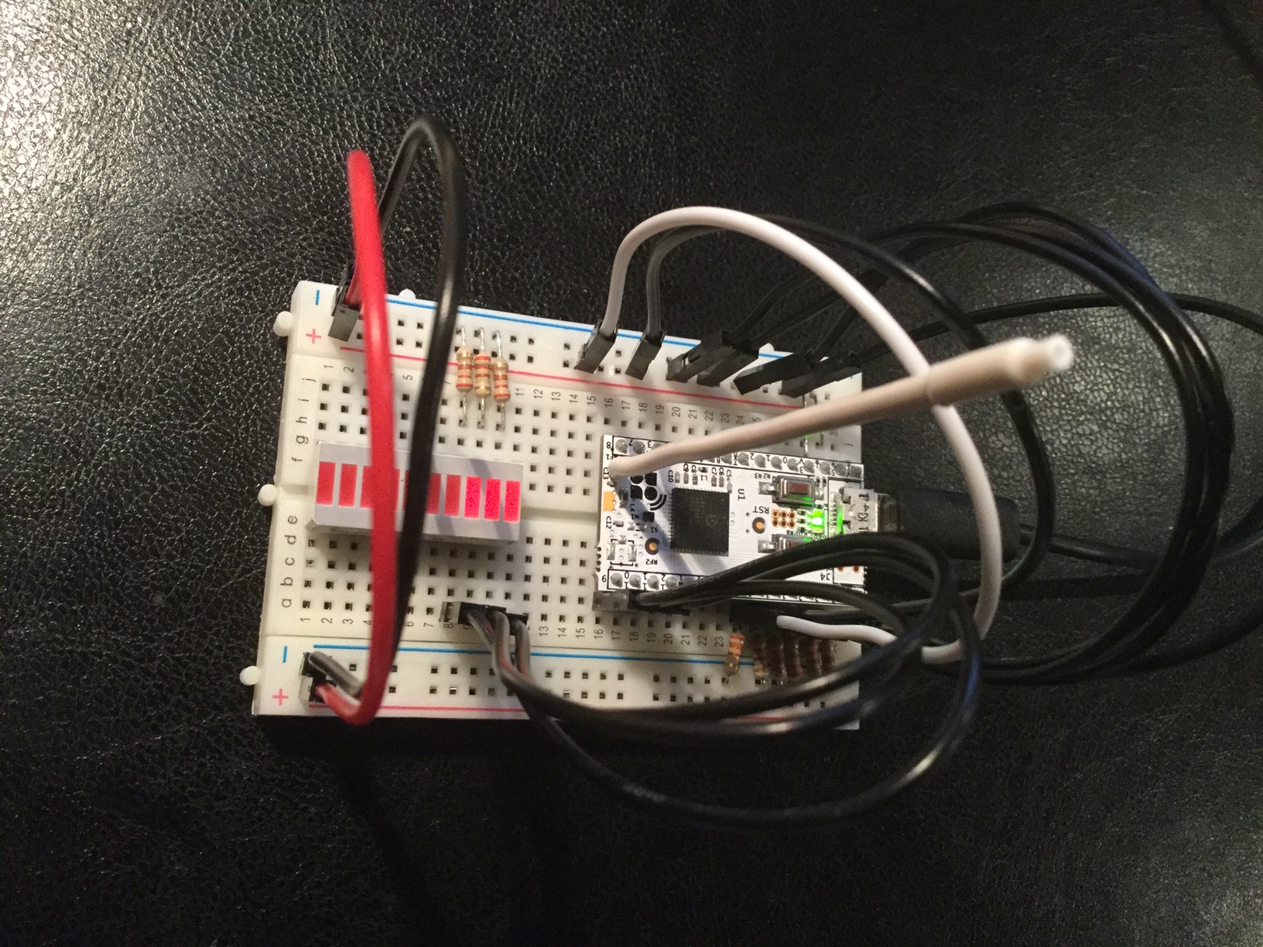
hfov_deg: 58.4
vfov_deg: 45.4
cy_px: 474
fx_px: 1131
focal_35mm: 31
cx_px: 632
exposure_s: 1/30
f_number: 2.4
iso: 200
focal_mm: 3.3
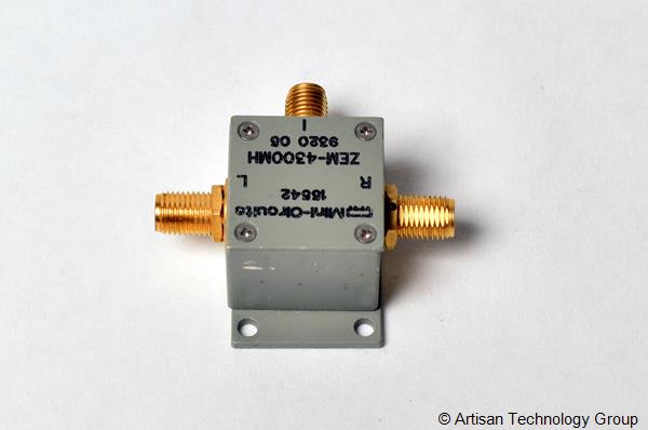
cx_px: 324
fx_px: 1078
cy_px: 215
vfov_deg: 22.5
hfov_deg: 33.4
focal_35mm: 60
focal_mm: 40
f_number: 8
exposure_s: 1/160
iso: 200
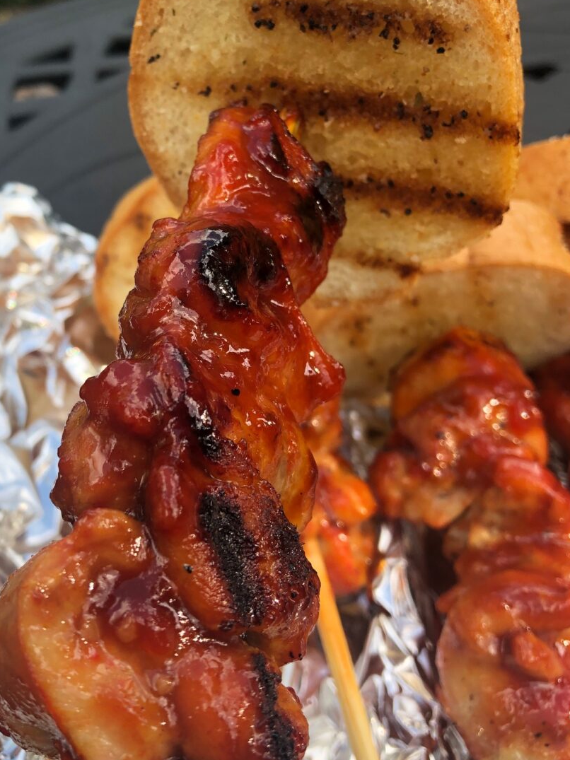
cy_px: 329
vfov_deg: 46.7
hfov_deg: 35.5
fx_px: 878
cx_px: 180
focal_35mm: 40
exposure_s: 1/316
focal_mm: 4
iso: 20
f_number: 1.8
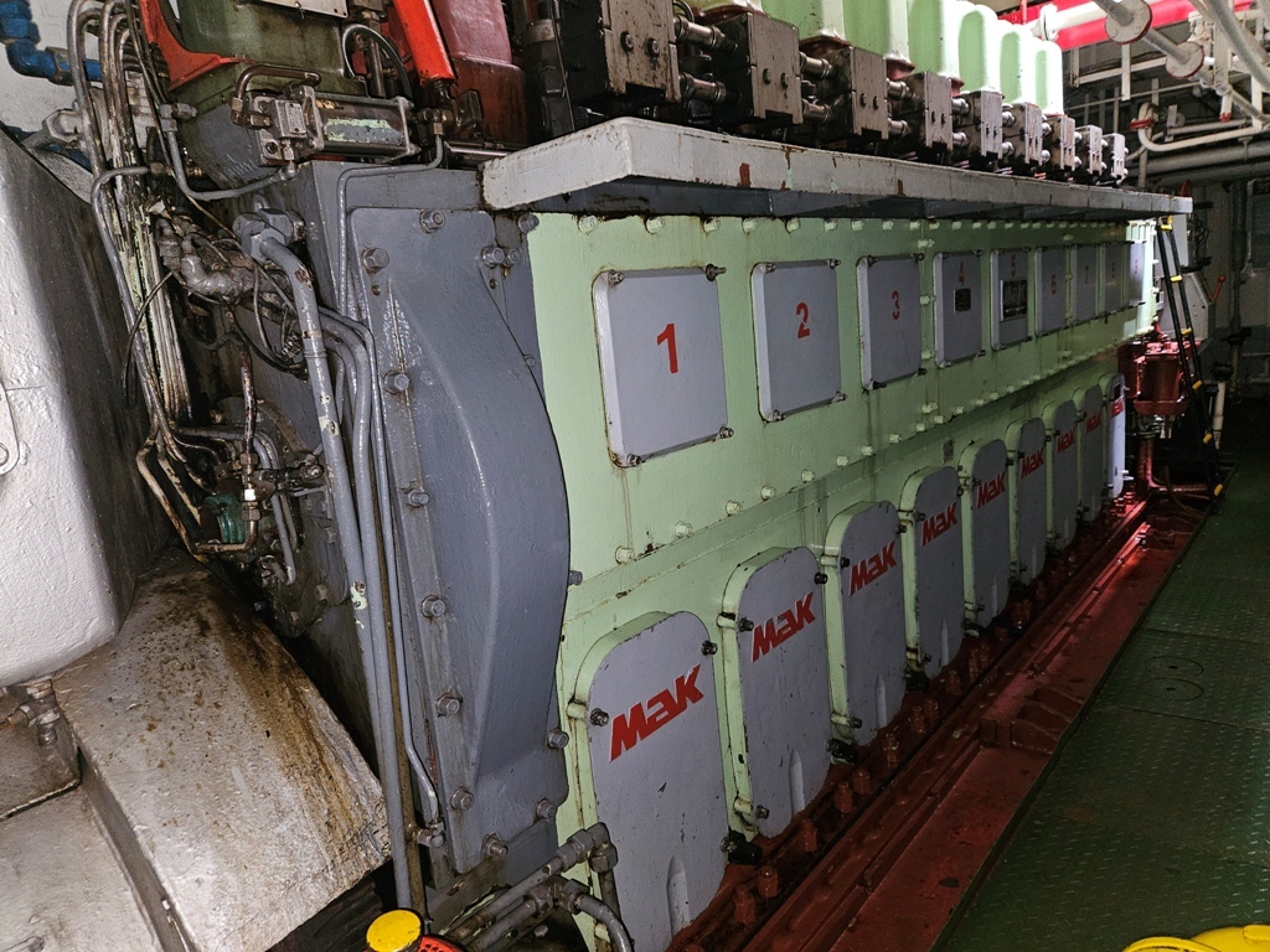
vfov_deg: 58.9
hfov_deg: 73.9
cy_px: 476
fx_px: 844
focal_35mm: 23
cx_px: 635
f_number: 1.8
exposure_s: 1/10
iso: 160
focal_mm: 5.4
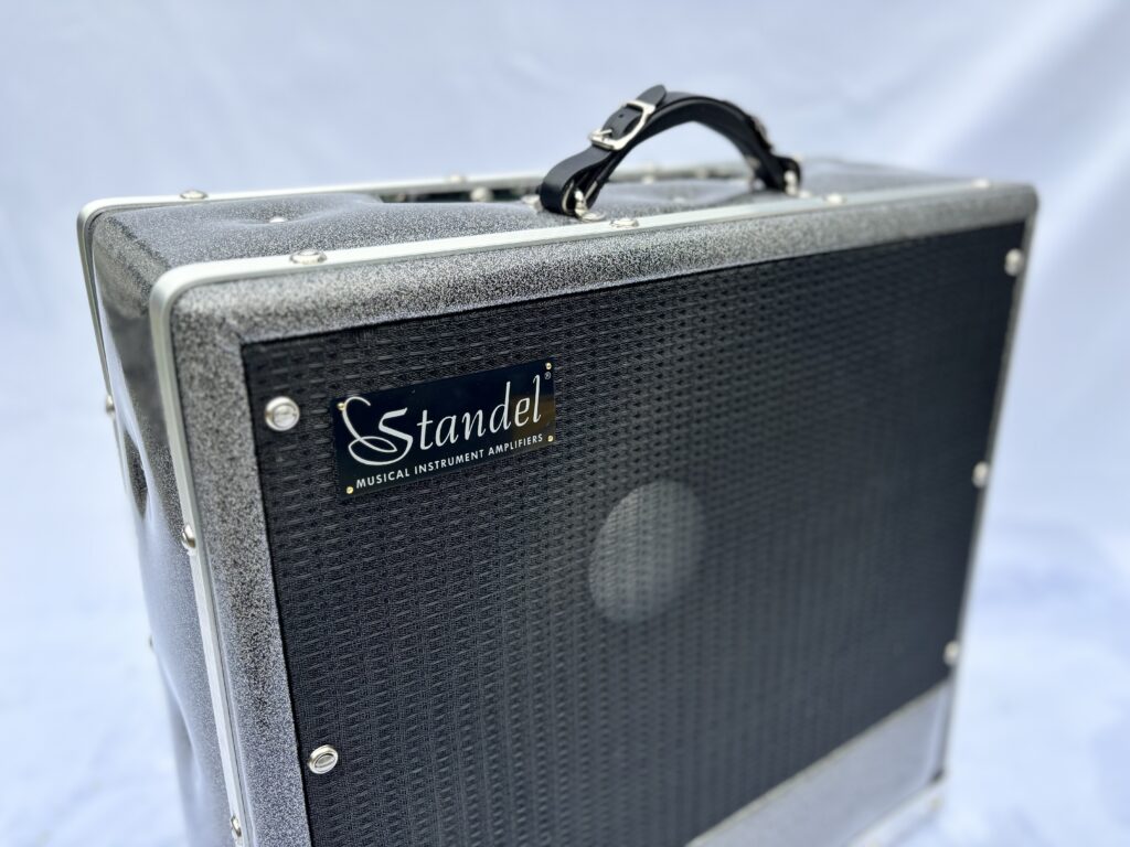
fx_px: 849
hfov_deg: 67.3
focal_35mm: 26
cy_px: 424
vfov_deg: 53.1
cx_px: 565
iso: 50
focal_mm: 5.96
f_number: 1.6
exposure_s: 1/608
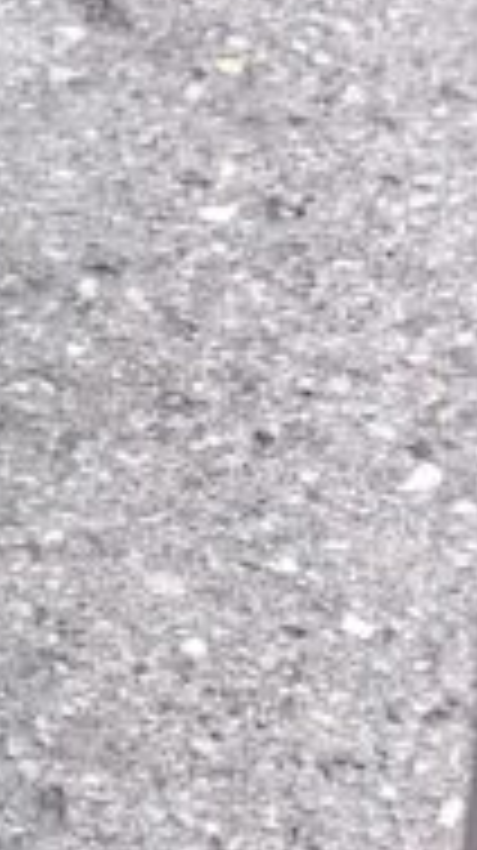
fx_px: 3718
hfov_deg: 6.8
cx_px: -864
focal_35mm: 165
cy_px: 504
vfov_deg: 13.0
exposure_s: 1/706
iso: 20
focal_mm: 3.99
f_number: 1.8
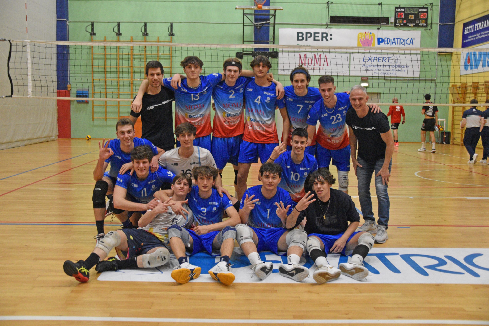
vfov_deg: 36.9
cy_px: 163
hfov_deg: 53.1
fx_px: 489
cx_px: 244
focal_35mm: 36
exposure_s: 1/500
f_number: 4
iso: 3200
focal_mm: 24
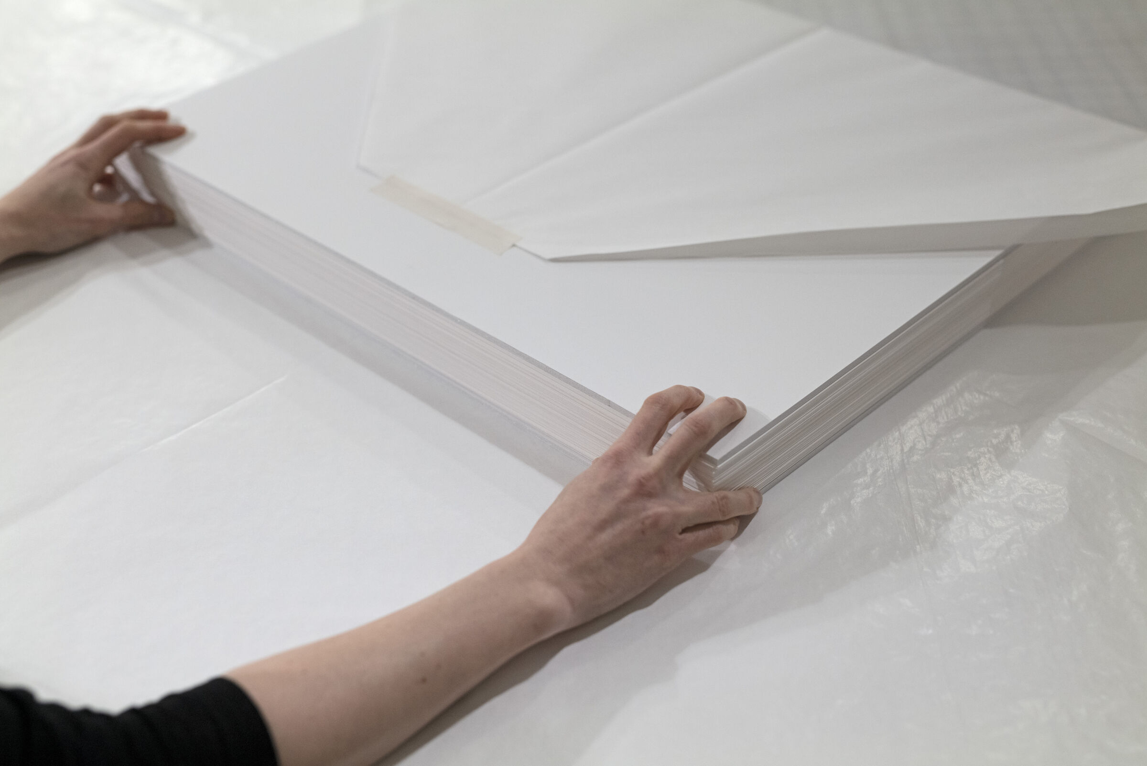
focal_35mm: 50
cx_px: 574
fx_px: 1594
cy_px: 383
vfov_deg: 27.0
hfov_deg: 39.6
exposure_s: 1/640
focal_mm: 50
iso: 1600
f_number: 2.8
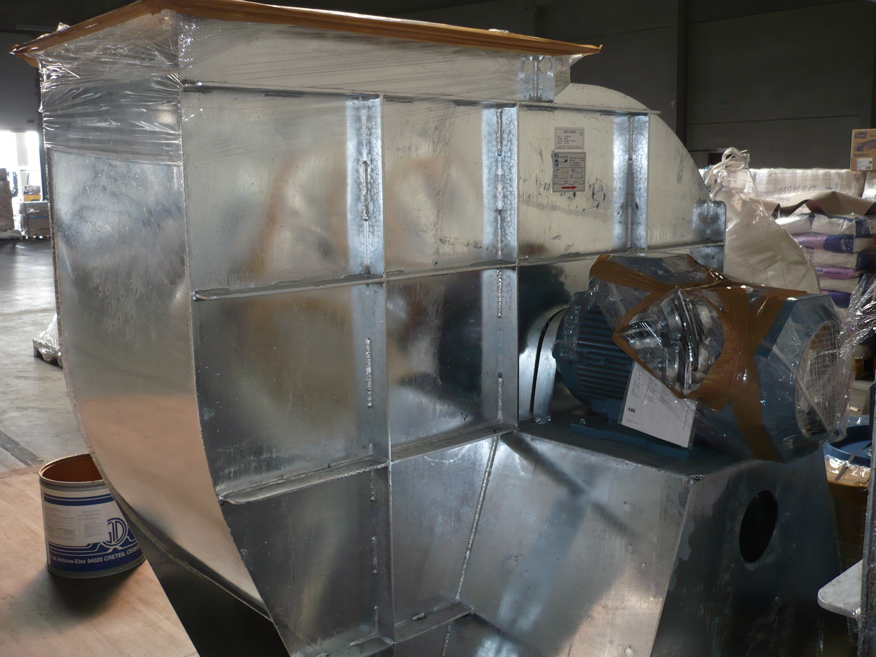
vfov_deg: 40.7
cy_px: 328
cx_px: 438
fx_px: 886
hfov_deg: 52.6
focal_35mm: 35
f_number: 2.8
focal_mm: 5.8
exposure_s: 1/30
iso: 100
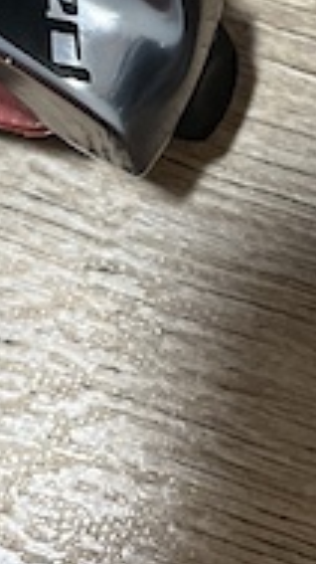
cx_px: 352
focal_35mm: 120
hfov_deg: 10.0
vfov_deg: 16.9
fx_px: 1792
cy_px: -164
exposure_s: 1/60
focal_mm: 5.1
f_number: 1.6
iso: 400
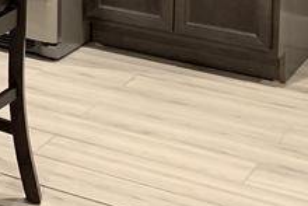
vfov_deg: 10.0
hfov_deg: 14.1
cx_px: -274
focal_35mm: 126
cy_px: -226
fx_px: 1079
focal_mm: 4.25
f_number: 1.8
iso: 500
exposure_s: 1/30
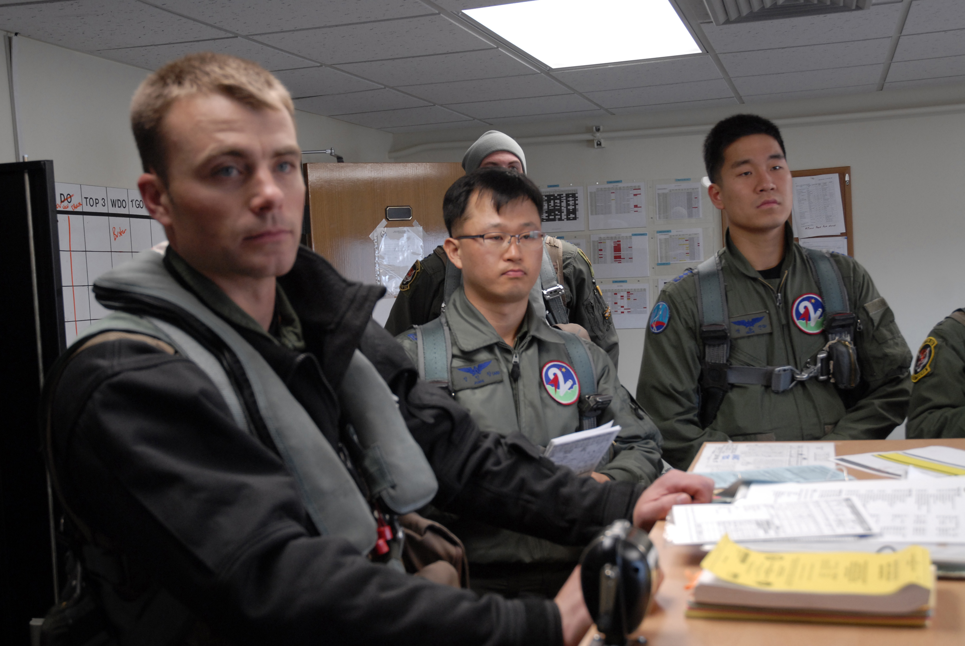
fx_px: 1248
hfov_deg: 42.3
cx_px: 482
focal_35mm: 46
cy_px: 323
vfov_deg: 29.0
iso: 400
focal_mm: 31
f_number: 4.5
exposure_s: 1/60
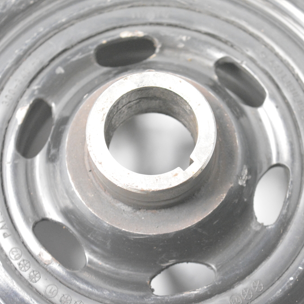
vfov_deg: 16.5
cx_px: 176
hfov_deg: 16.5
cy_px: 152
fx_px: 1050
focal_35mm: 106
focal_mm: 55
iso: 6400
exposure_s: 1/160
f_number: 6.3
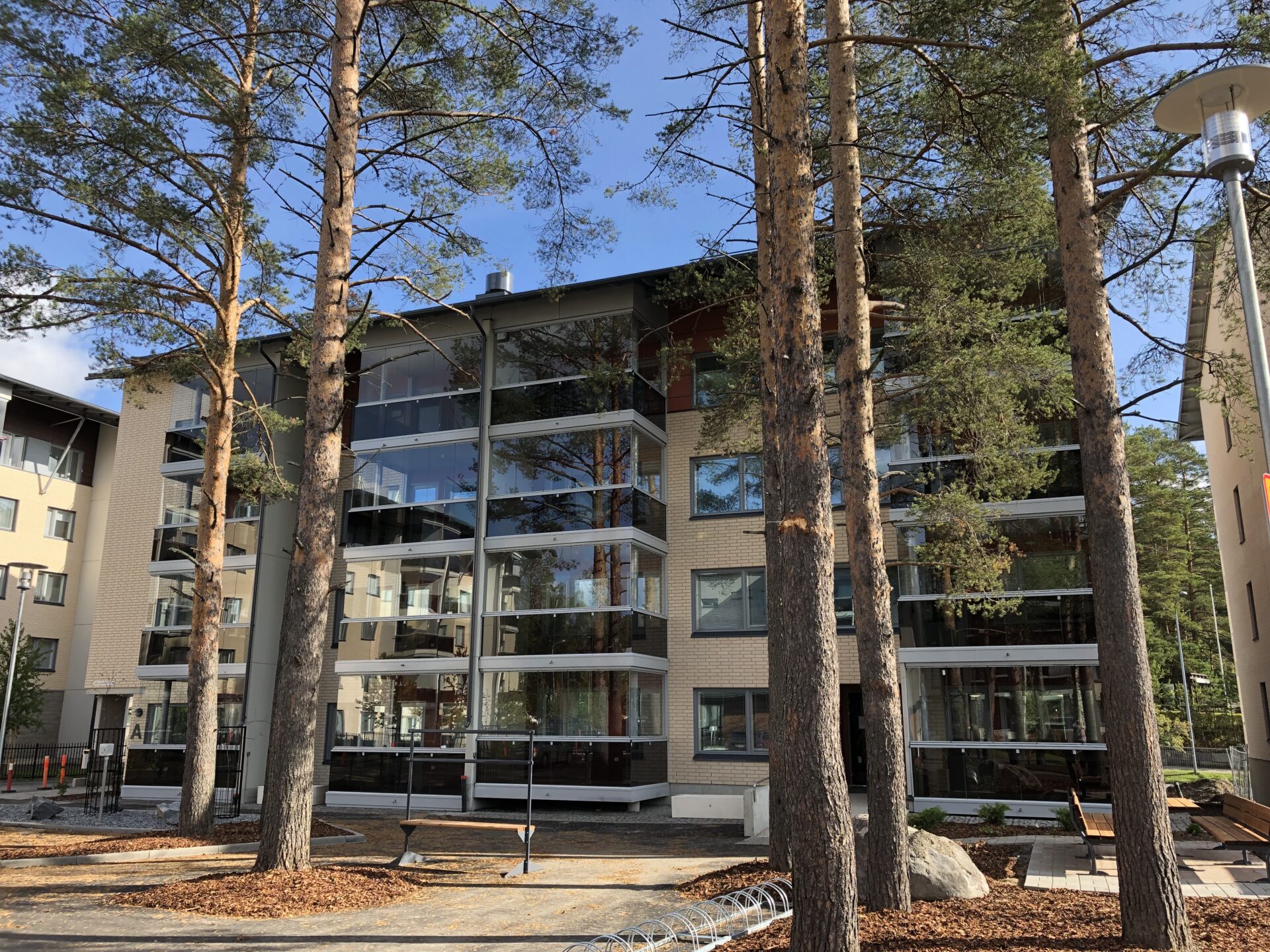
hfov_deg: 63.4
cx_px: 635
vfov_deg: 49.7
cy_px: 476
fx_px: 1027
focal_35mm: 28
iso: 20
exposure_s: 1/510
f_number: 1.8
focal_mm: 3.99
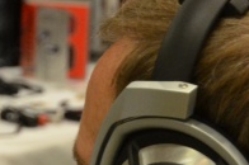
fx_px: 2161
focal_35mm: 313
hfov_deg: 6.6
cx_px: 81
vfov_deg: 4.4
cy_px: 204
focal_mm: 40
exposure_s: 1/25
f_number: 4.8
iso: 1600
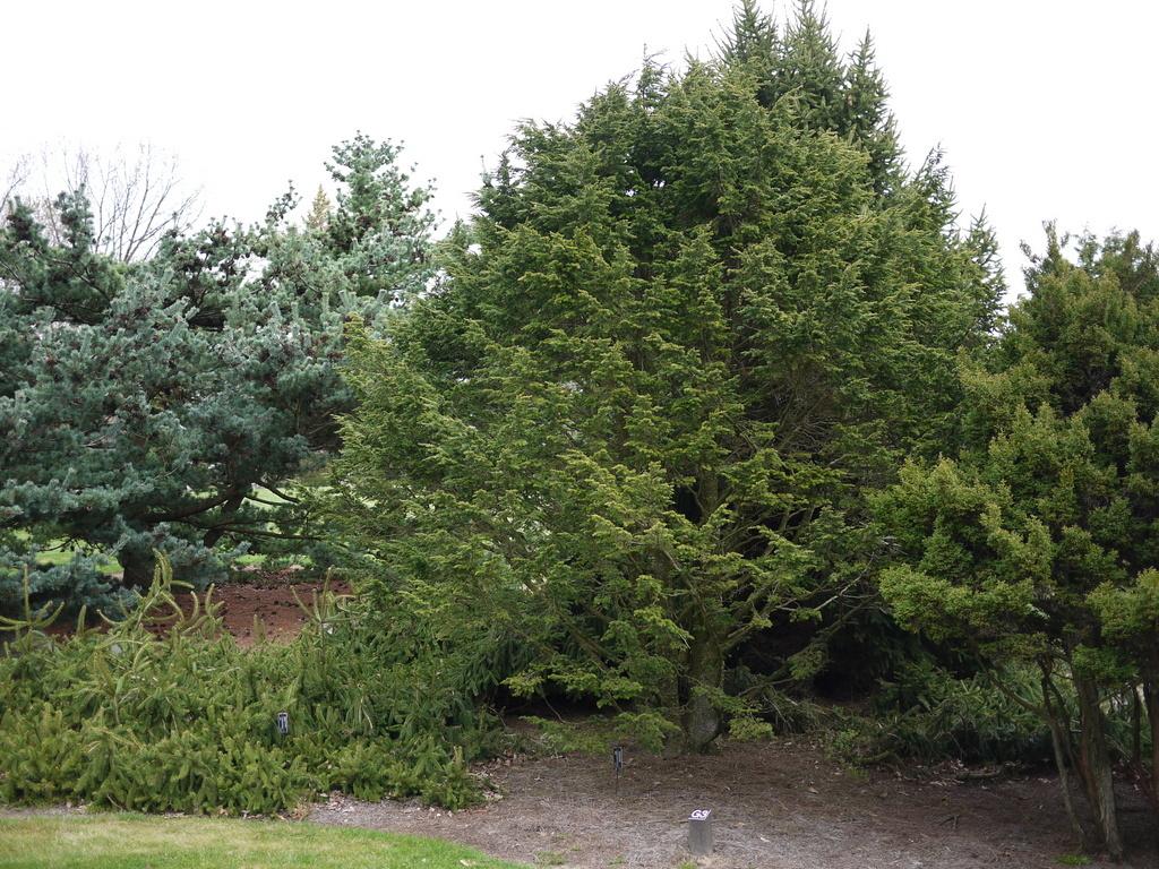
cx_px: 580
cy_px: 434
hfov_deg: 46.8
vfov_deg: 36.0
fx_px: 1339
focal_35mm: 40
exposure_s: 1/640
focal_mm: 20
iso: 100
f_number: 1.7
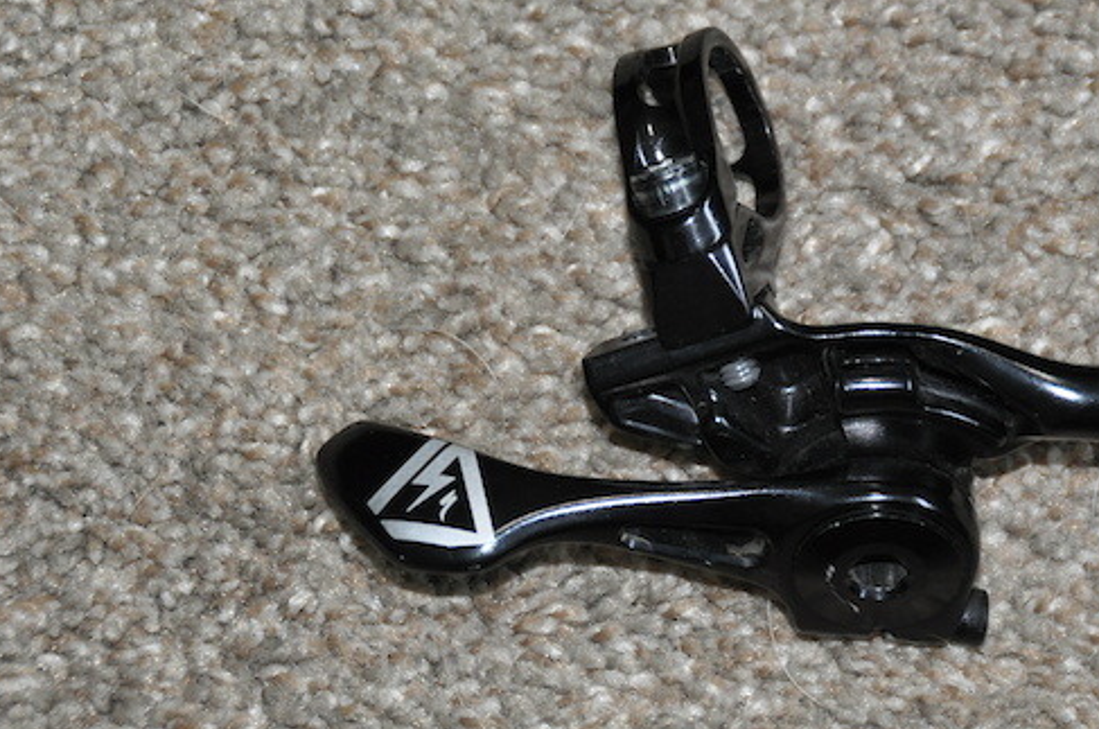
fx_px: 6156
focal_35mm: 202
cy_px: 252
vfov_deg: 6.8
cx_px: 731
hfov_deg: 10.2
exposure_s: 1/60
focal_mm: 82
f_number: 5
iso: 800
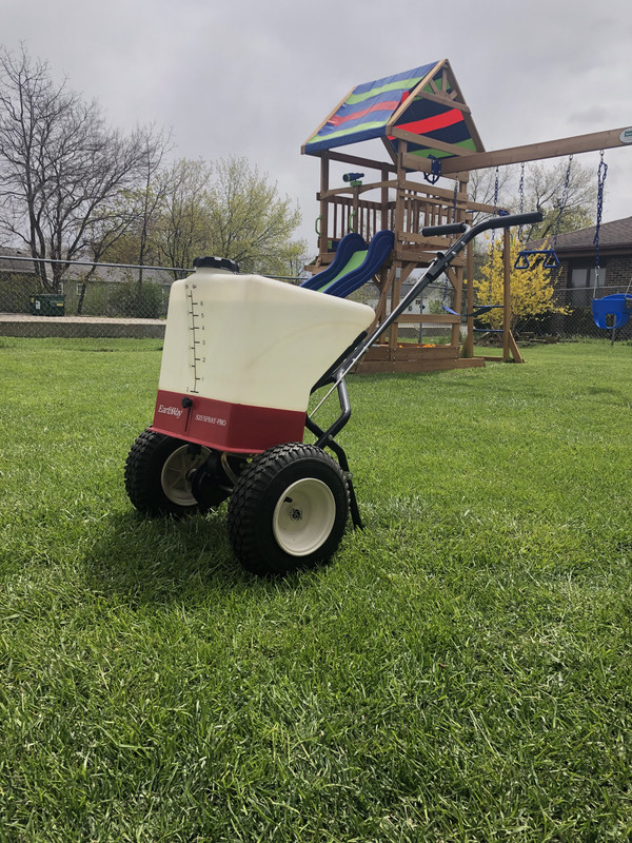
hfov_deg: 49.7
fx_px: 682
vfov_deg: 63.4
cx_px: 316
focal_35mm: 28
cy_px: 422
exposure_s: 1/1548
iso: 20
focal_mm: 4
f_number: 1.8
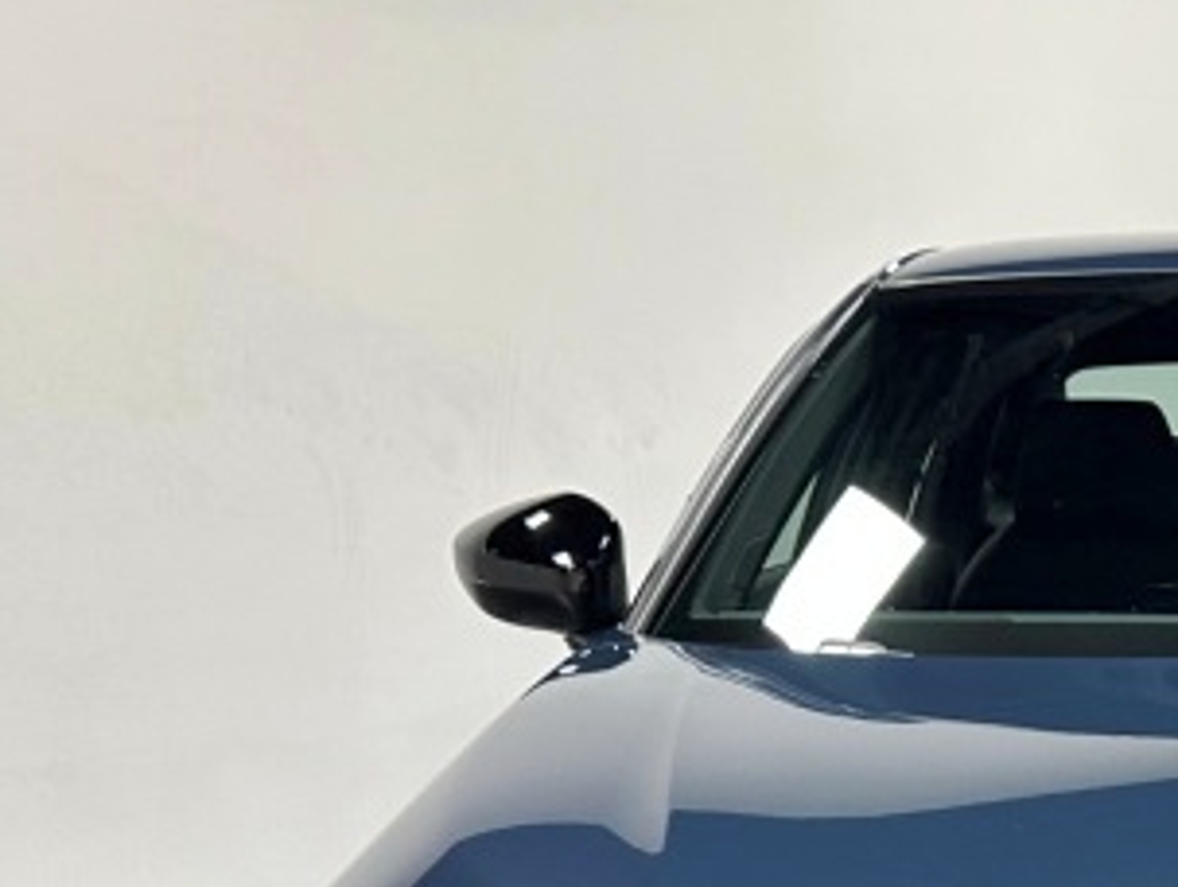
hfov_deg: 22.4
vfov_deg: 17.0
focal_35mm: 81
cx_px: 1365
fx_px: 2760
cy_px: 1202
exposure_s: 1/60
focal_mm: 6.86
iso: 250
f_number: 1.78
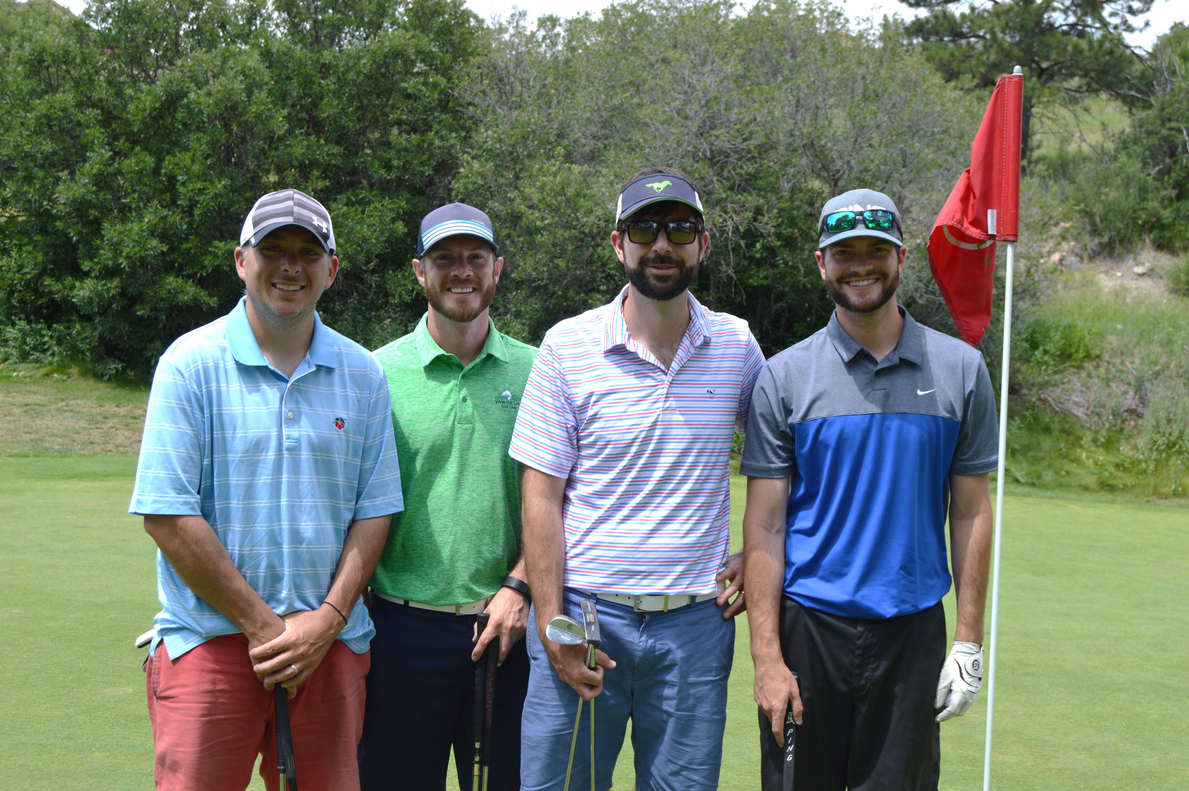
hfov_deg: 41.1
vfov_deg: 28.0
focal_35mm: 48
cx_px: 594
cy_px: 396
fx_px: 1584
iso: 100
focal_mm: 32
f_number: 7.1
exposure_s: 1/200
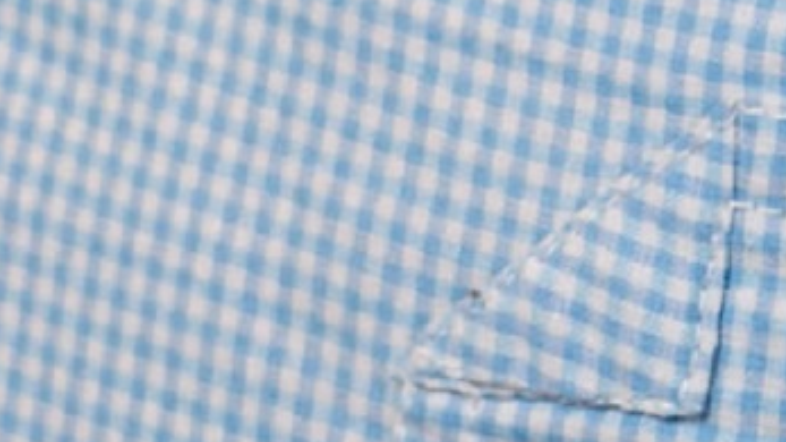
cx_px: 723
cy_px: -2951
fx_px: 33214
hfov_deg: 1.4
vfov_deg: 0.8
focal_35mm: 1594
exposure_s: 1/250
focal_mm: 141
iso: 400
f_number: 6.3
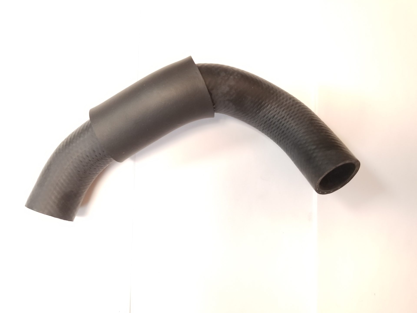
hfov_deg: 67.3
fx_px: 313
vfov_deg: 53.1
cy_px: 156
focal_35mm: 26
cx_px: 208
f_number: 1.7
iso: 200
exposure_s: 1/17
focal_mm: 4.25
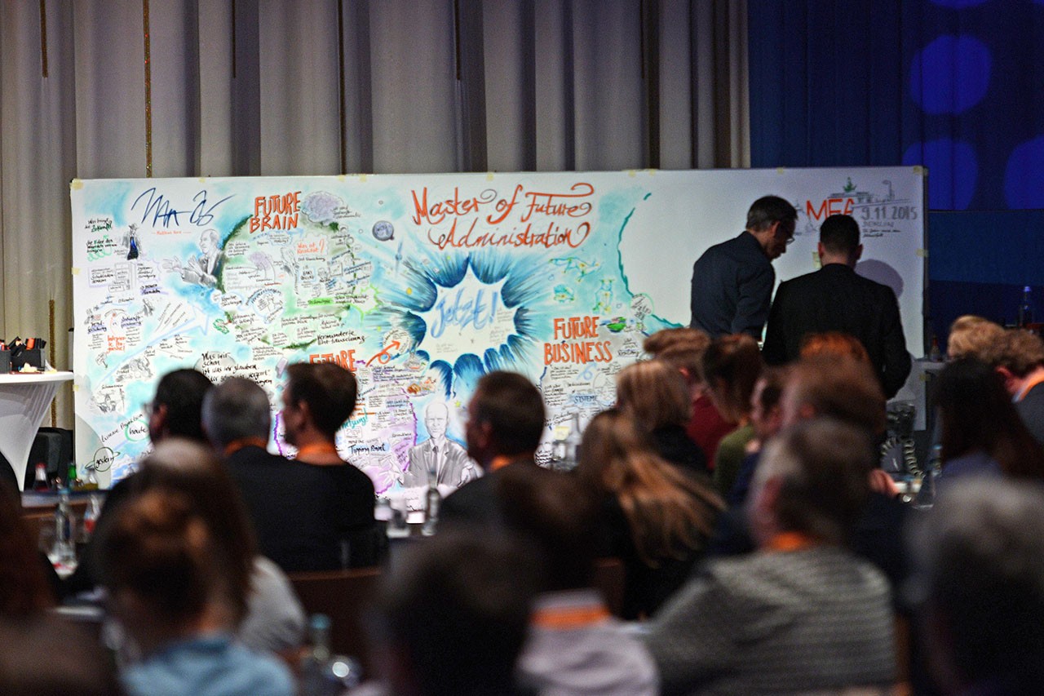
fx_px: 4059
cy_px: 348
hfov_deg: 14.7
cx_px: 522
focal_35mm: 140
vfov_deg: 9.8
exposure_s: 1/200
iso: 1000
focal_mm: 140
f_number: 3.5
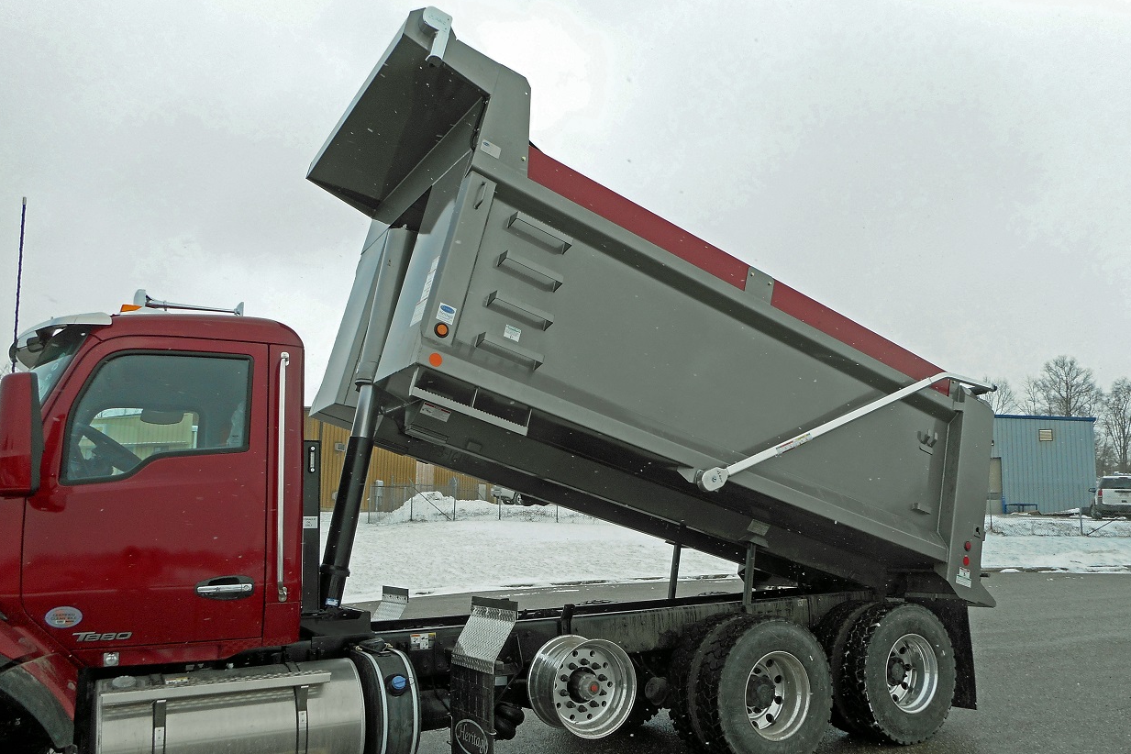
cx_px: 584
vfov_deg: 47.8
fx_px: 848
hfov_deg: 67.4
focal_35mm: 27
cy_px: 427
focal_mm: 4.5
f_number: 3.7
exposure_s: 1/500
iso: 80
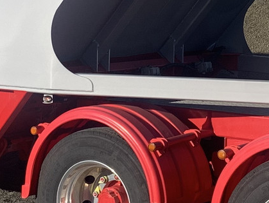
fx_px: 964
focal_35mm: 124
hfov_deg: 15.9
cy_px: 10
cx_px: 96
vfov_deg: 11.9
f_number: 1.8
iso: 25
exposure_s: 1/2545
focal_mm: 4.25
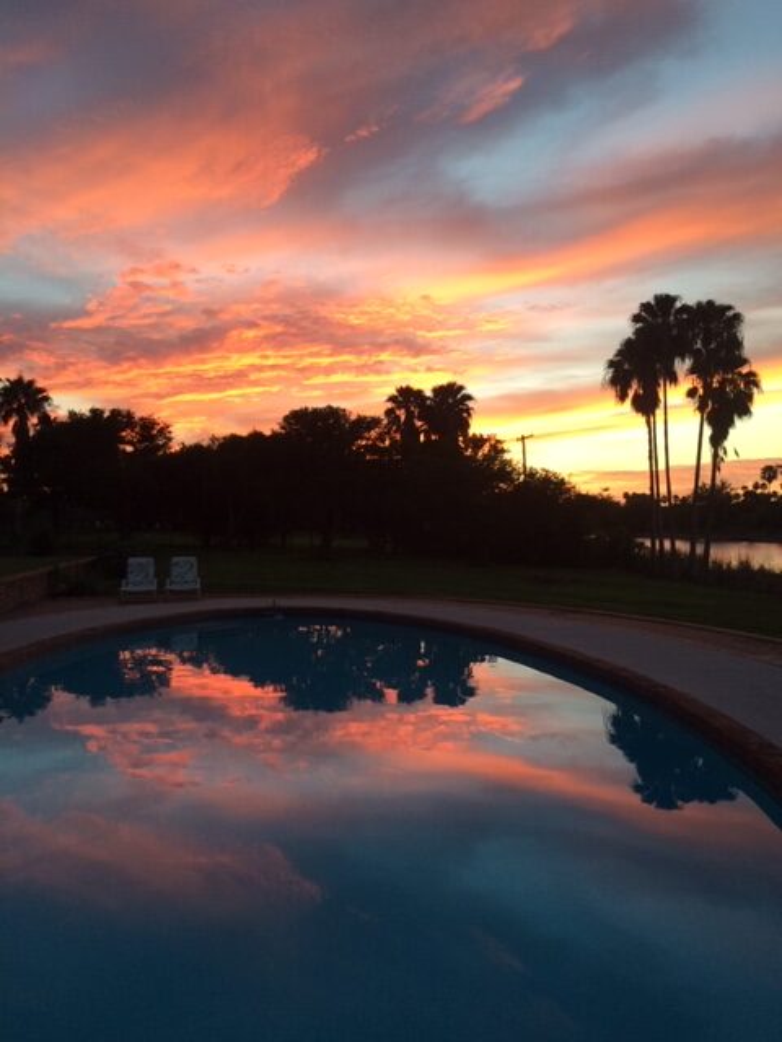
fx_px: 874
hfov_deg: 48.2
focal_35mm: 29
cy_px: 521
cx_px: 391
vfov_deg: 61.7
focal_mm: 4.15
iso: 32
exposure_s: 1/30
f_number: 2.2
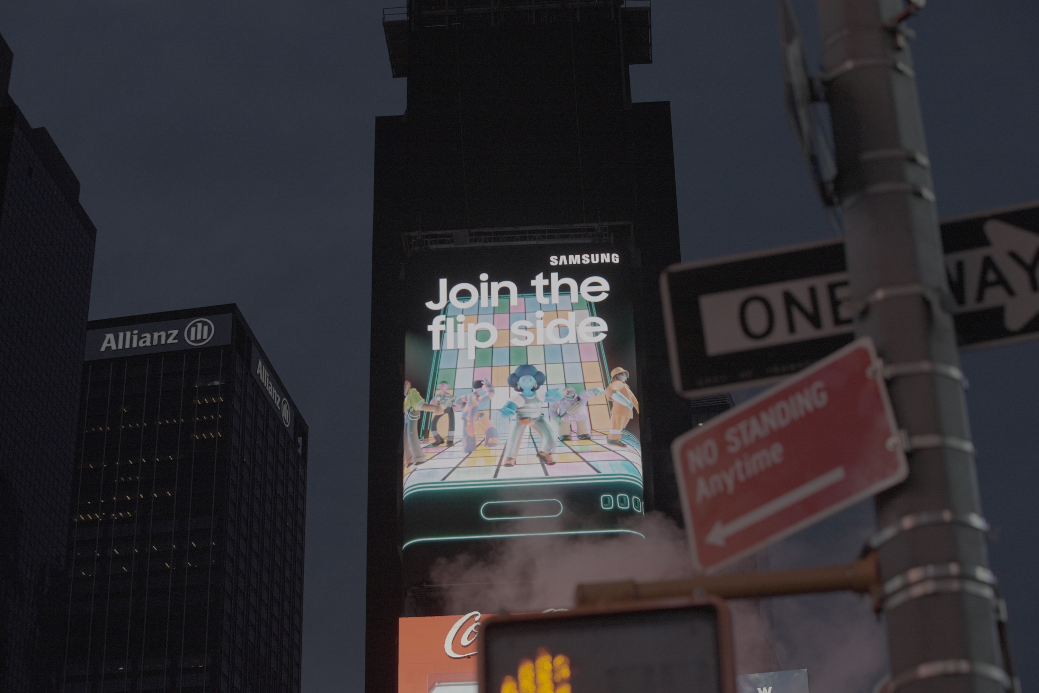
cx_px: 520
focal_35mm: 70
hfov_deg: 28.8
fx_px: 2021
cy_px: 346
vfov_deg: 19.5
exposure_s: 1/400
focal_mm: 70
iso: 2000
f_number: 5.6
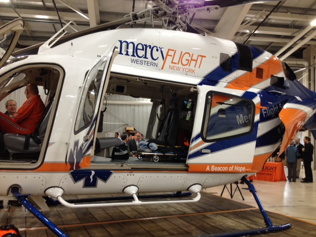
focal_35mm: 35
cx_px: 158
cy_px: 118
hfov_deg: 52.6
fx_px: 320
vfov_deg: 40.7
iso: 100
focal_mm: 4.28
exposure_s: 1/20
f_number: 2.4
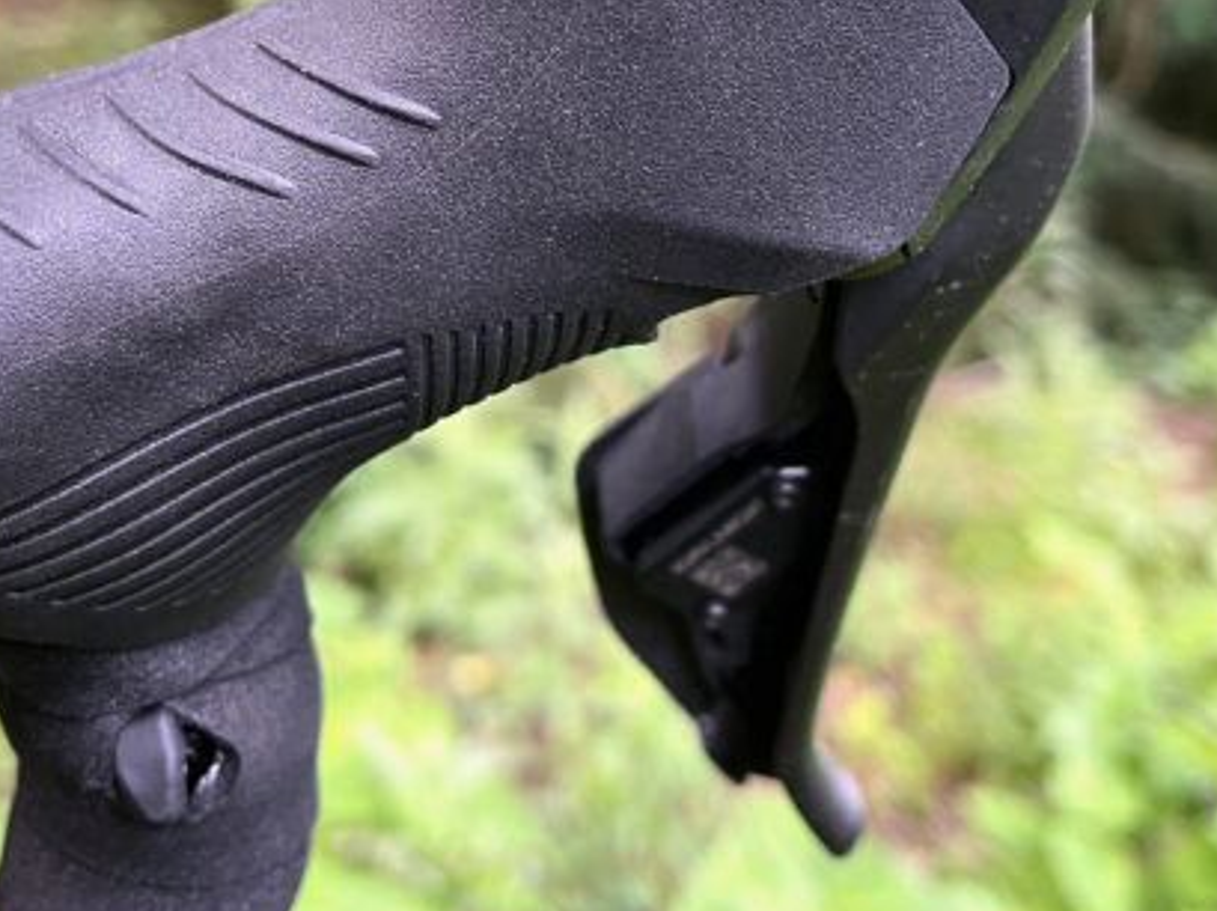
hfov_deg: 40.5
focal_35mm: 47
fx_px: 1651
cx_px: 586
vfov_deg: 30.3
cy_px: 232
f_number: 1.6
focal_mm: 5.1
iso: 125
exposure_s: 1/70
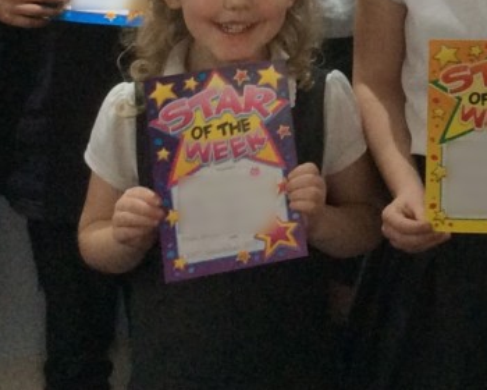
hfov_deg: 17.6
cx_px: 468
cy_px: -128
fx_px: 1542
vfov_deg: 13.8
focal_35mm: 107
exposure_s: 1/25
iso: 160
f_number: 2.4
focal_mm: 3.3
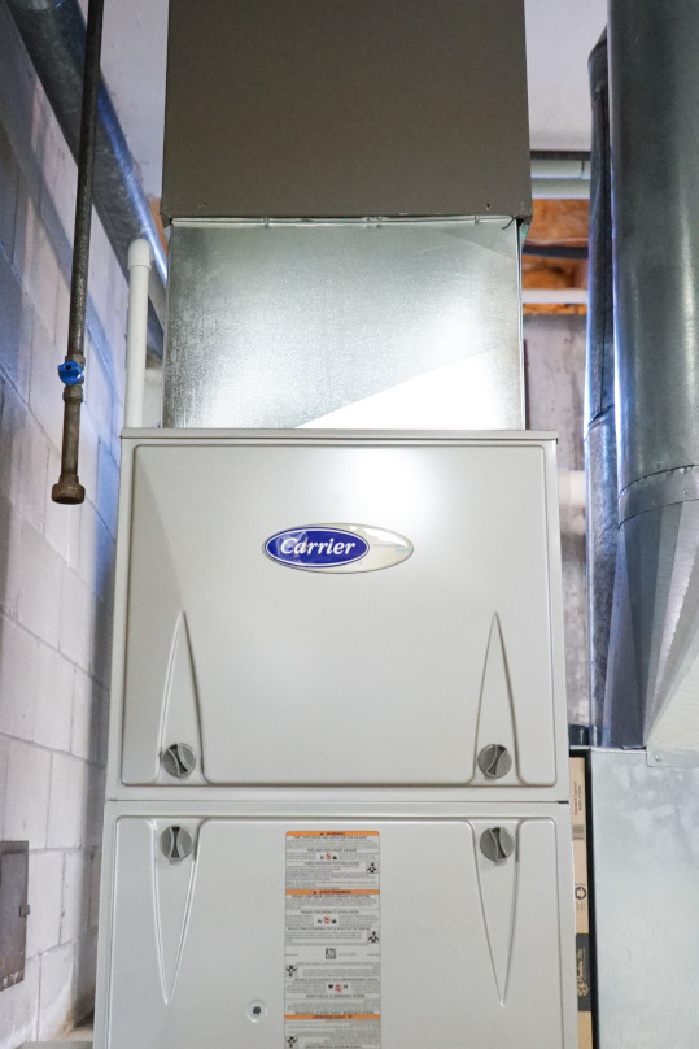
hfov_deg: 31.2
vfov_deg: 45.4
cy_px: 515
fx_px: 1252
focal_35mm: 43
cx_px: 345
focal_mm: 28
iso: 6400
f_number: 3.5
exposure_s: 1/125
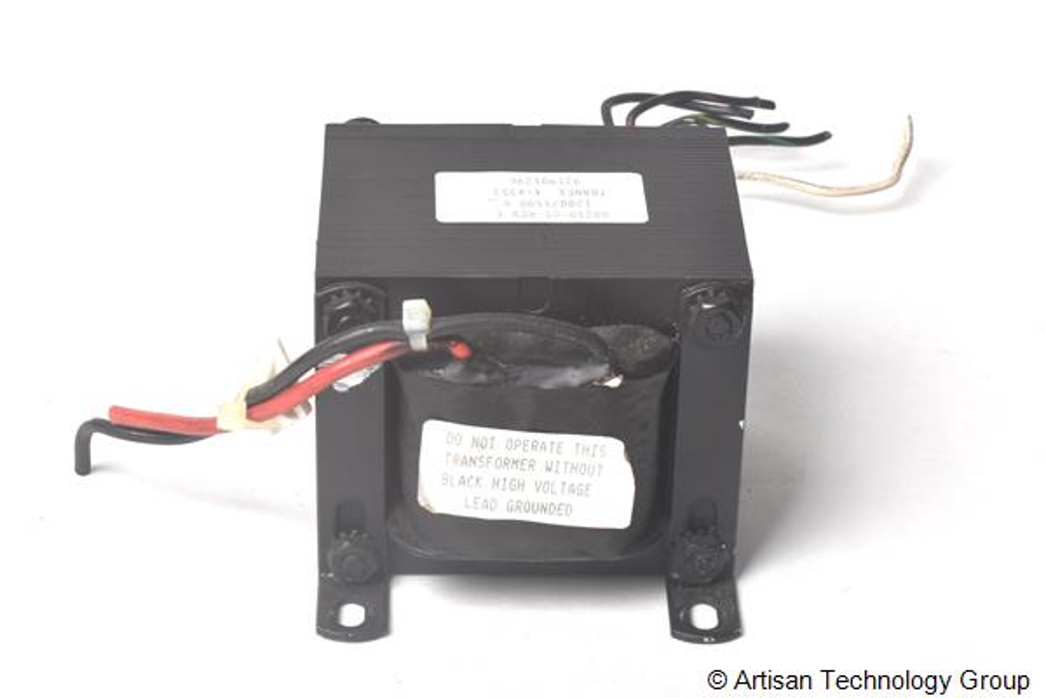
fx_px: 1961
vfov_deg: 20.2
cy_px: 349
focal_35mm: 68
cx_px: 523
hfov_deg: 29.9
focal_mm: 45
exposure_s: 1/200
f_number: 16
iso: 200
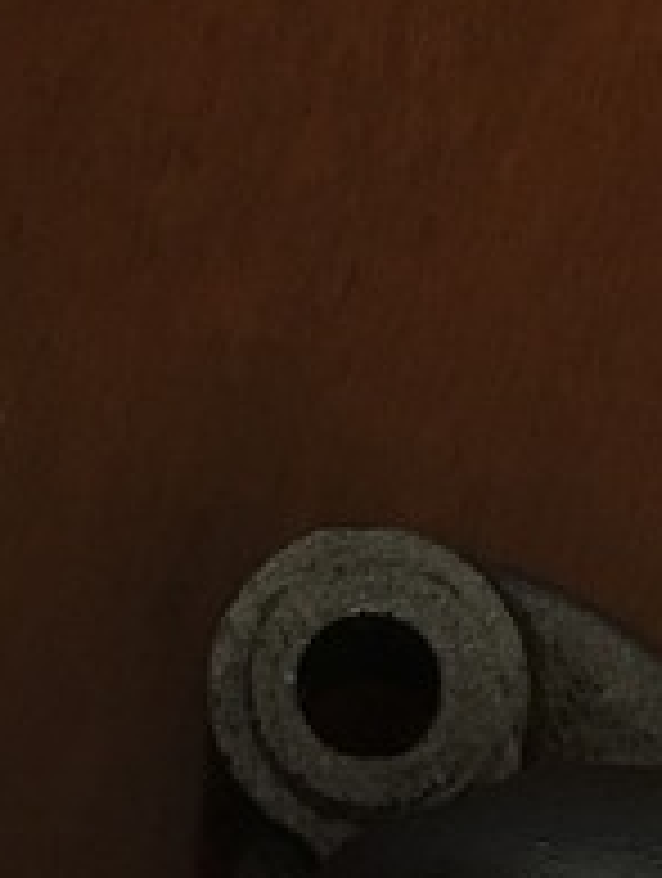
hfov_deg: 9.7
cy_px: 1986
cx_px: 671
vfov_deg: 11.2
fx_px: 3863
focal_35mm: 152
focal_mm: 4.15
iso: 50
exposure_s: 1/15
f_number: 2.2
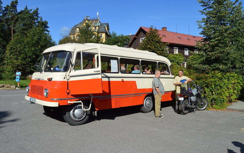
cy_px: 76
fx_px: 186
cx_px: 121
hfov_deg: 66.5
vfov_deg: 44.6
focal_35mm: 28
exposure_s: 1/320
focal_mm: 18
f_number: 9
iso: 100
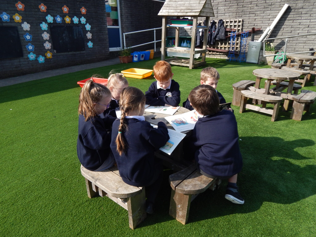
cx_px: 158
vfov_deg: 54.9
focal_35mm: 25
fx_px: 228
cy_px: 118
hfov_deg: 69.4
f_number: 3.1
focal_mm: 4.5
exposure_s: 1/1000
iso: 125
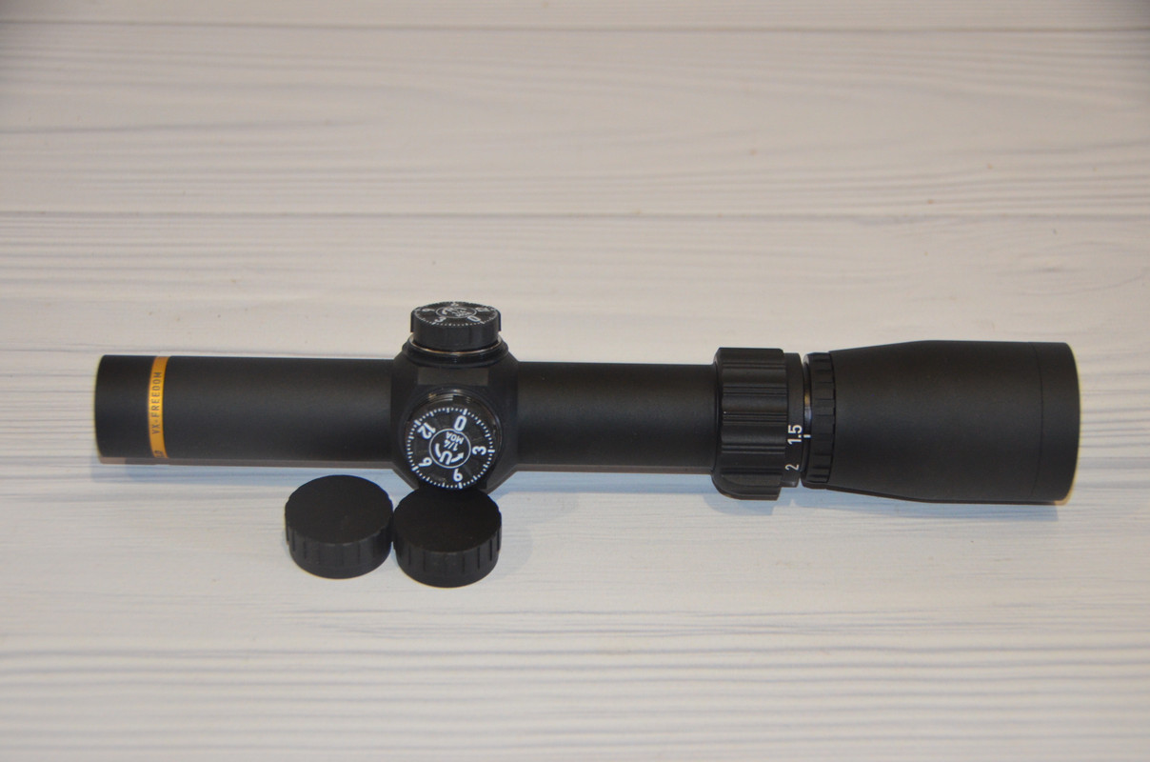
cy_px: 381
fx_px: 2391
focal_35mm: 75
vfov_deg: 18.1
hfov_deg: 27.0
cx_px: 575
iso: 1250
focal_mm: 50
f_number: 4.8
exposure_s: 1/60
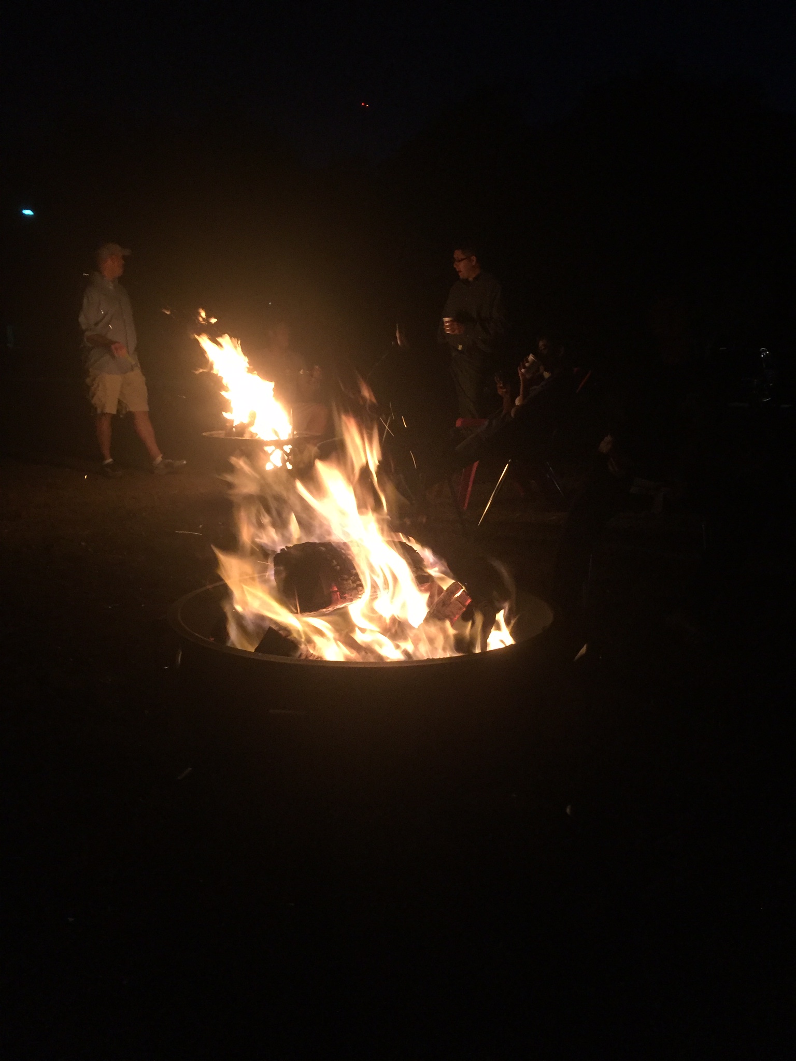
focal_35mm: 29
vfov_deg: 61.7
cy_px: 530
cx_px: 398
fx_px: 889
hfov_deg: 48.2
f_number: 2.2
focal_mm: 4.15
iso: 250
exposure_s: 1/24
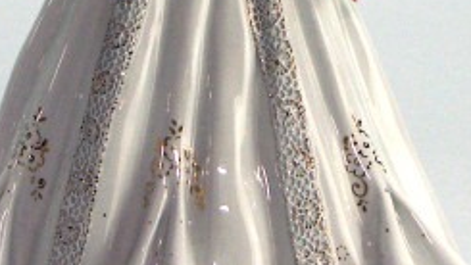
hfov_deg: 11.3
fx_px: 2374
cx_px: 211
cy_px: -60
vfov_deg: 6.4
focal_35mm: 190
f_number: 3.2
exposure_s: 1/80
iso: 100
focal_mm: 15.14
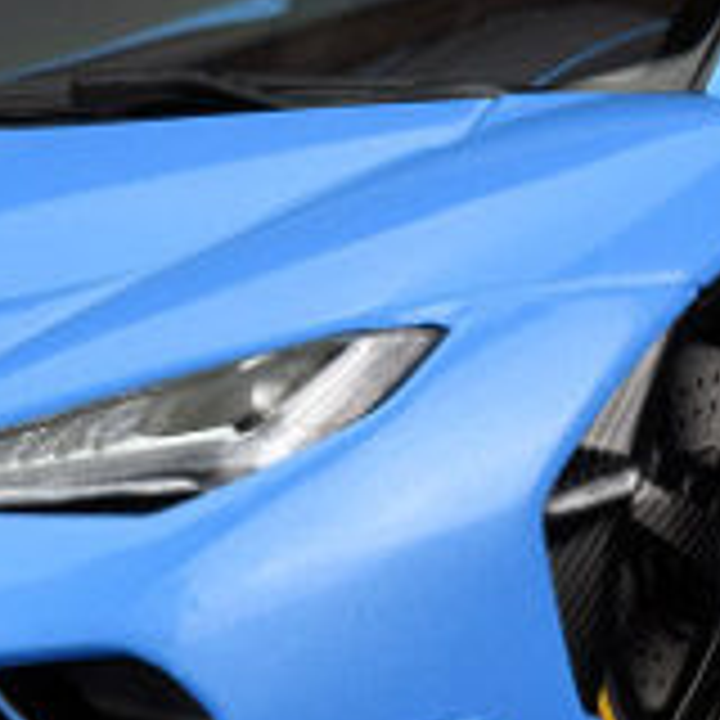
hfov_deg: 9.2
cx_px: 378
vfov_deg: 9.2
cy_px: 378
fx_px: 4472
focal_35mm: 190
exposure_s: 1/25
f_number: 25
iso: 800
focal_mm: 31
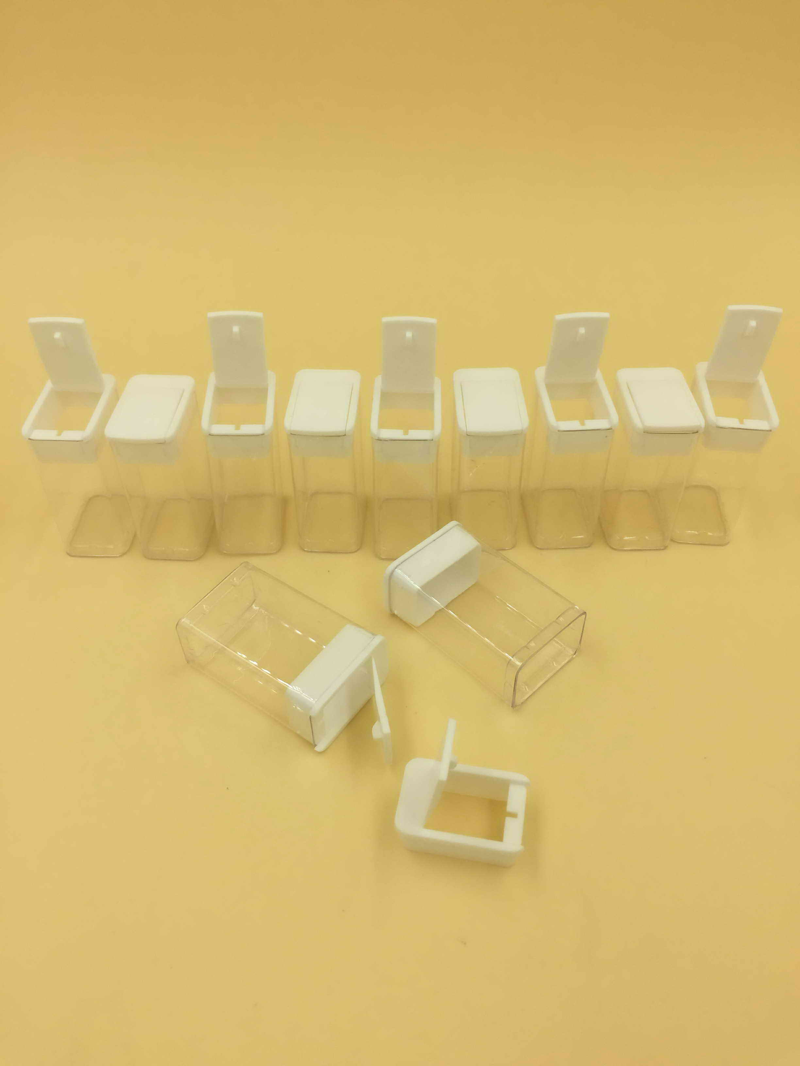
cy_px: 533
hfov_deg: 48.2
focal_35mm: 29
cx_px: 400
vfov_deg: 61.7
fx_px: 894
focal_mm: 4.15
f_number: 2.2
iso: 32
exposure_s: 1/1236
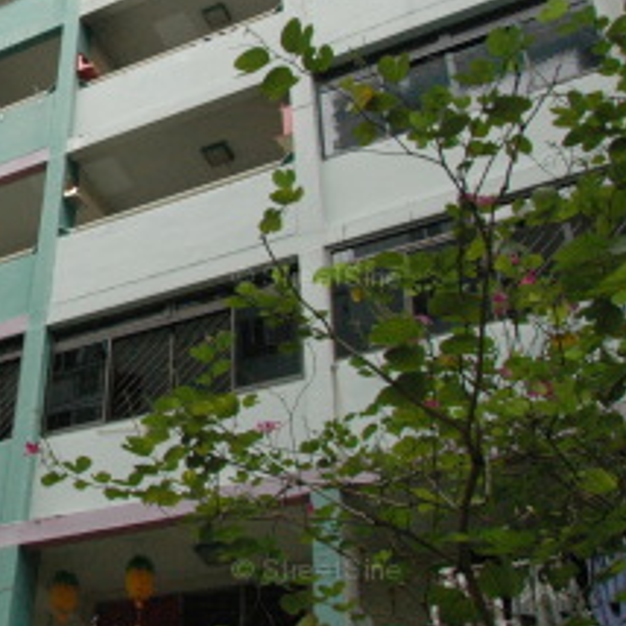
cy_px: 212
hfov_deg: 25.9
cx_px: -135
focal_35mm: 59
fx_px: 1207
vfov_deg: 28.9
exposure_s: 1/640
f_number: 6.3
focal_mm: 18
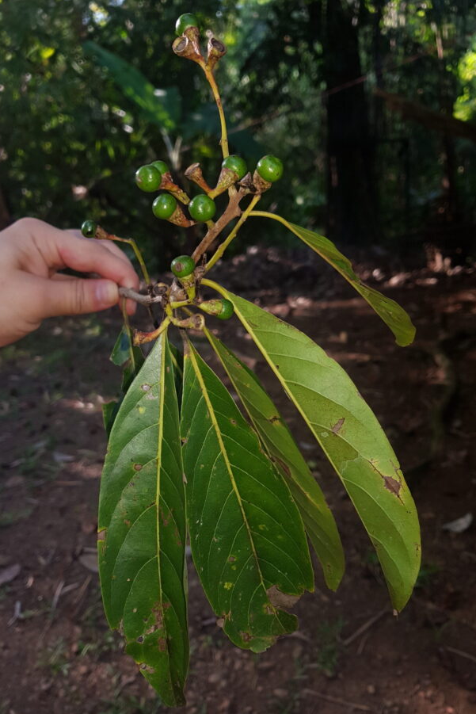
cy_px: 350
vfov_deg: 65.5
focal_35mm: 28
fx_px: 555
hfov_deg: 46.3
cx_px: 201
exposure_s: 1/120
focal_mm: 4.2
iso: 50
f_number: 1.7
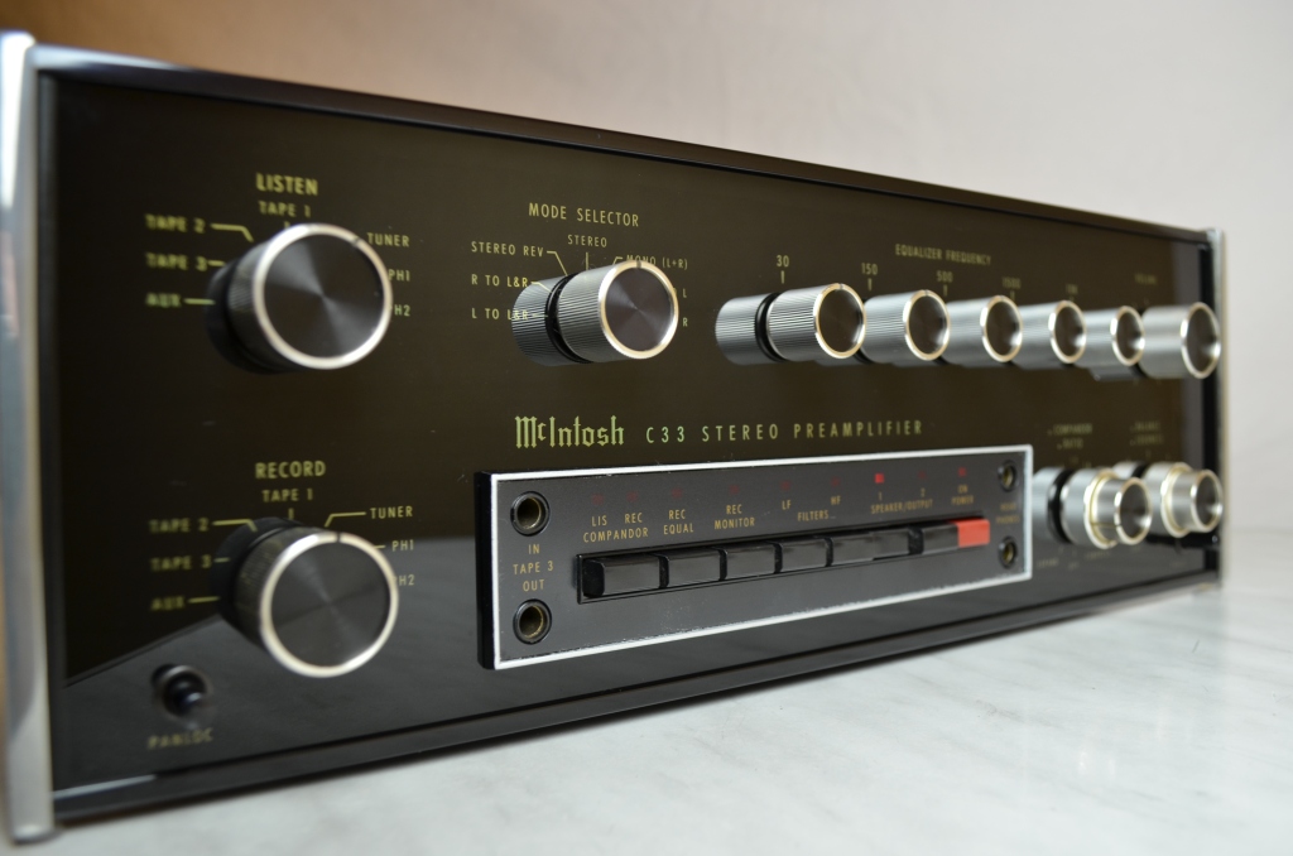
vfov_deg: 43.4
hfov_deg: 62.0
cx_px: 646
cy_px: 428
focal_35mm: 30
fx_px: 1075
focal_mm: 20
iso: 200
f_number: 5
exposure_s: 1/25
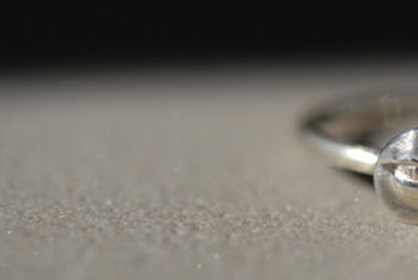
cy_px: 185
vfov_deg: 6.9
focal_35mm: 199
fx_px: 2315
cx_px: 448
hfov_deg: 10.2
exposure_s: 1/6400
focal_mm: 60
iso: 320
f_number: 3.3
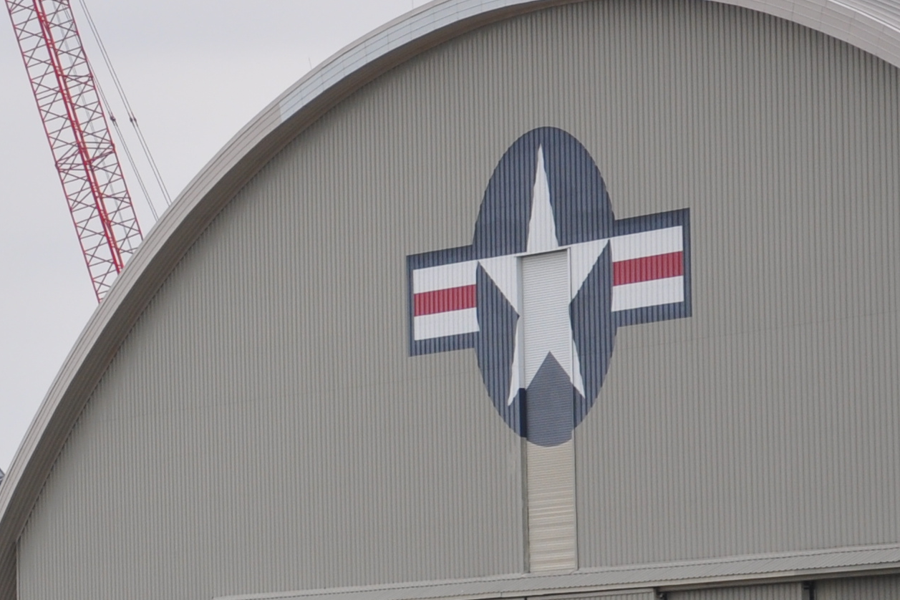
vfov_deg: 4.3
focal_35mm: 317
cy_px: 458
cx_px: -427
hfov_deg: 6.4
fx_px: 7924
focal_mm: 62
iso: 200
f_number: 8
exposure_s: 1/250
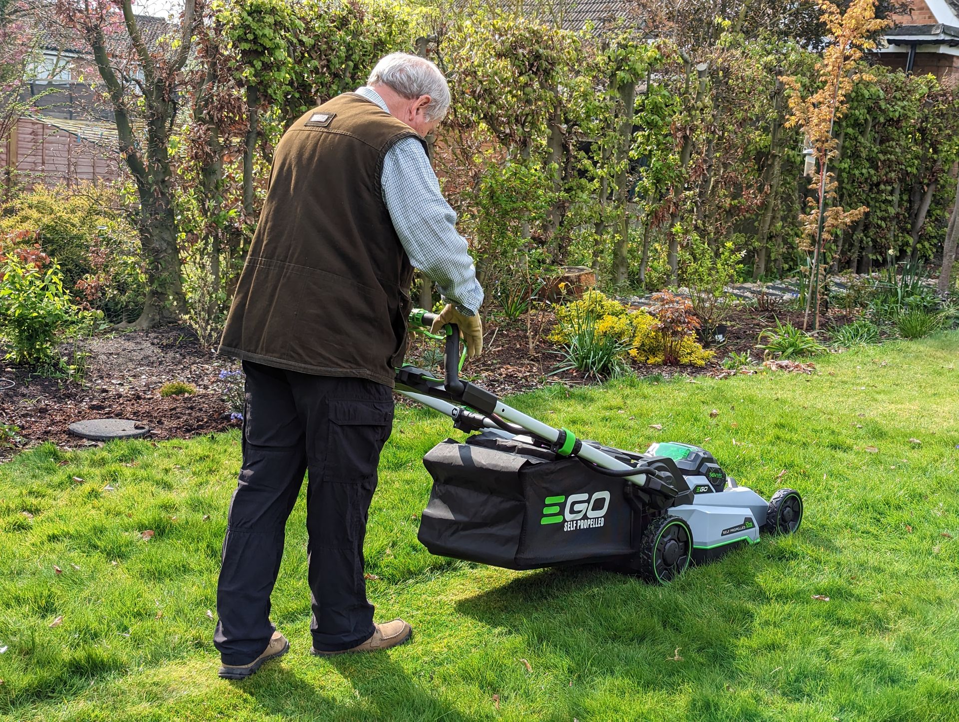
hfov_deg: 39.6
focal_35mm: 48
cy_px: 361
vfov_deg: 30.3
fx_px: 1332
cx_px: 480
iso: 42
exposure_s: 1/737
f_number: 1.85
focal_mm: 6.81
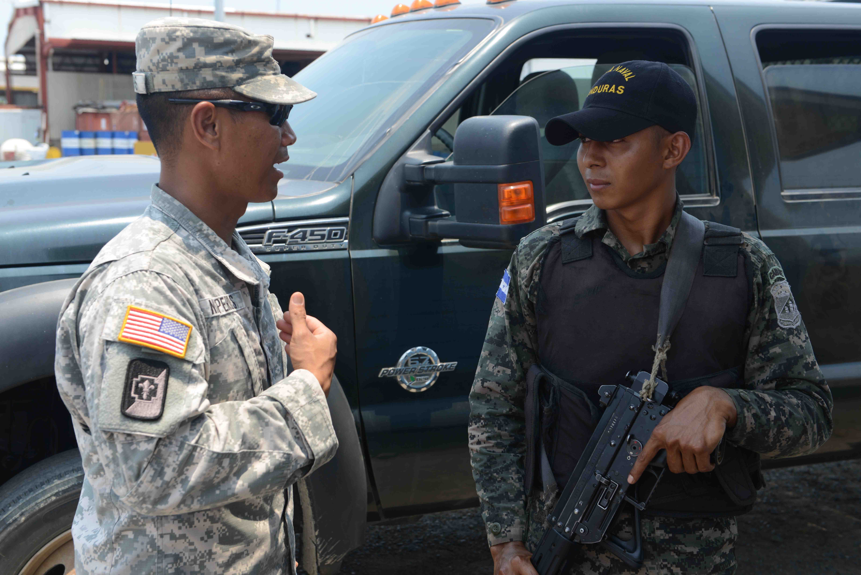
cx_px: 430
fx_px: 1196
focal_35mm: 50
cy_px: 288
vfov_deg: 27.0
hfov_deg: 39.6
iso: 125
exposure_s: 1/200
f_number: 7.1
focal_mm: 50
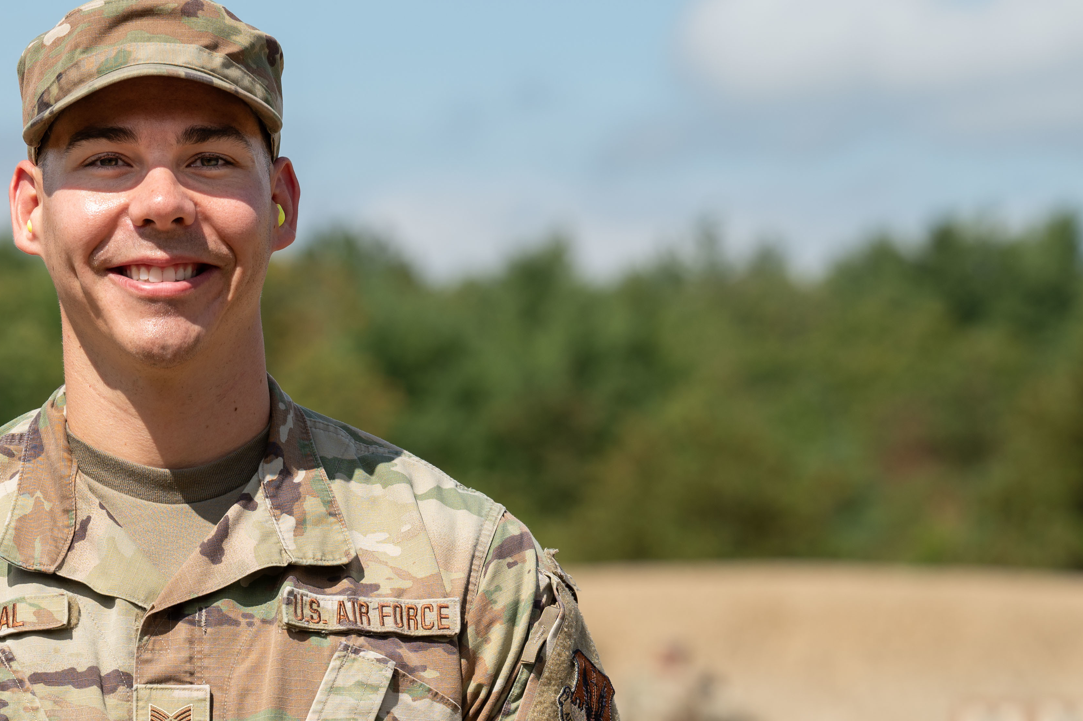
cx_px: 178
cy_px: 561
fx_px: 6825
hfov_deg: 9.0
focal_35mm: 227
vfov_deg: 6.0
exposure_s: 1/640
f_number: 5
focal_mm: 125
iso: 80
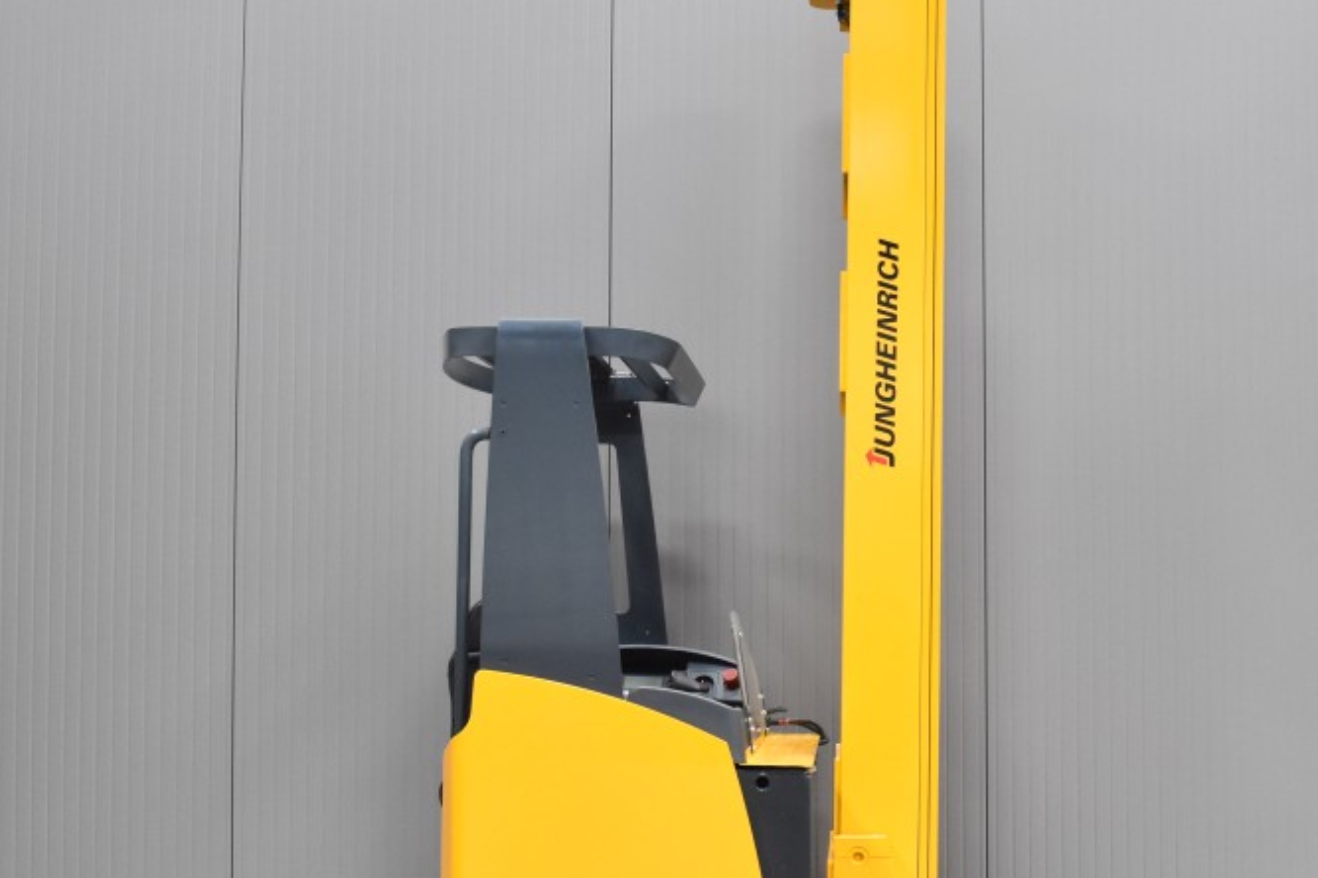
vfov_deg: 25.0
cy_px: 512
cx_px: 919
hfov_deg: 36.4
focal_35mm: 54
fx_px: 1976
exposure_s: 1/40
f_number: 5
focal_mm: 20
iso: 1600
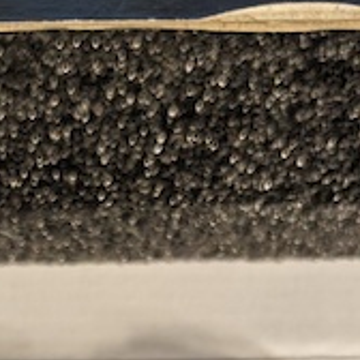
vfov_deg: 16.0
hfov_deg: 17.0
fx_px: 1188
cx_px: 47
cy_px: 508
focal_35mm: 101
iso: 1106
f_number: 1.68
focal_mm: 6.9
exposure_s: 1/120
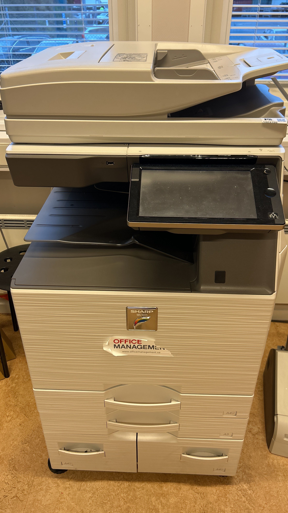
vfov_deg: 66.1
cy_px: 257
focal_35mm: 29
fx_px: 394
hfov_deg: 40.2
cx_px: 148
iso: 125
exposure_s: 1/100
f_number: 1.5
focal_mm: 5.7
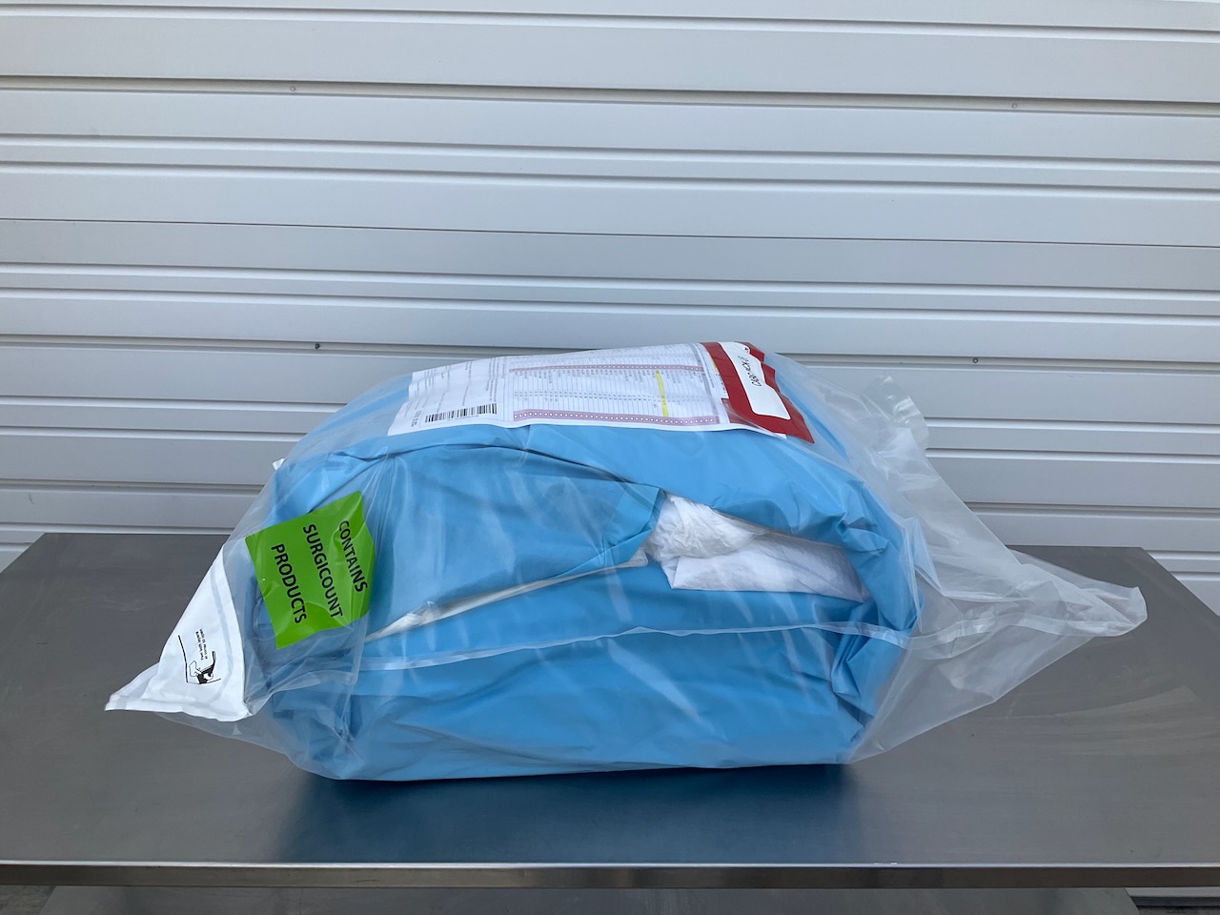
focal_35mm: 29
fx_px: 1022
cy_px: 458
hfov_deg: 61.7
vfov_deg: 48.2
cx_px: 610
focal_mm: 3
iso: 25
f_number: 1.8
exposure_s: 1/1221
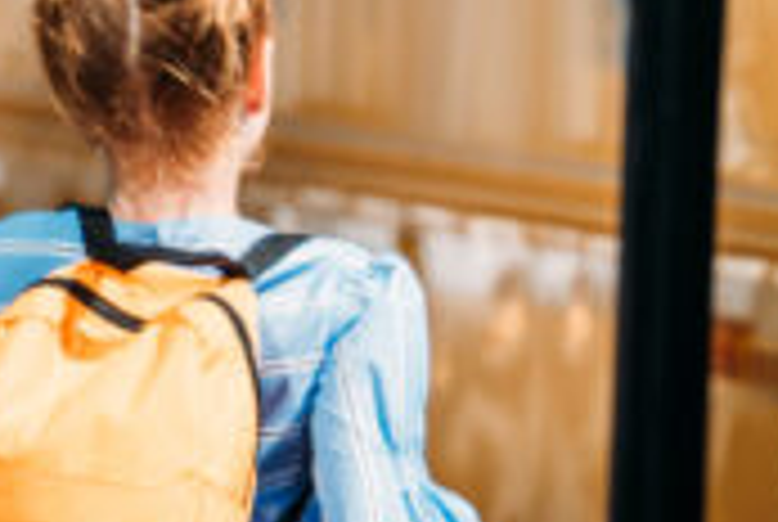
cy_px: 729
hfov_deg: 1.8
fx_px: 24289
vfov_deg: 1.2
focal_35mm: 1122
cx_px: 805
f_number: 3.5
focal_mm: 190
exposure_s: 1/1600
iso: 125
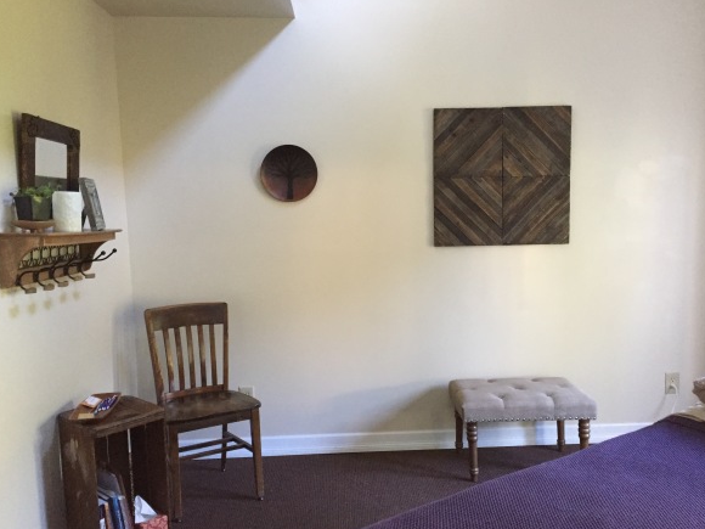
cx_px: 368
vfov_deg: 45.4
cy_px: 277
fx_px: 631
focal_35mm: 31
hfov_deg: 58.3
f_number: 2.2
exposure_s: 1/30
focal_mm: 4.15
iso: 250
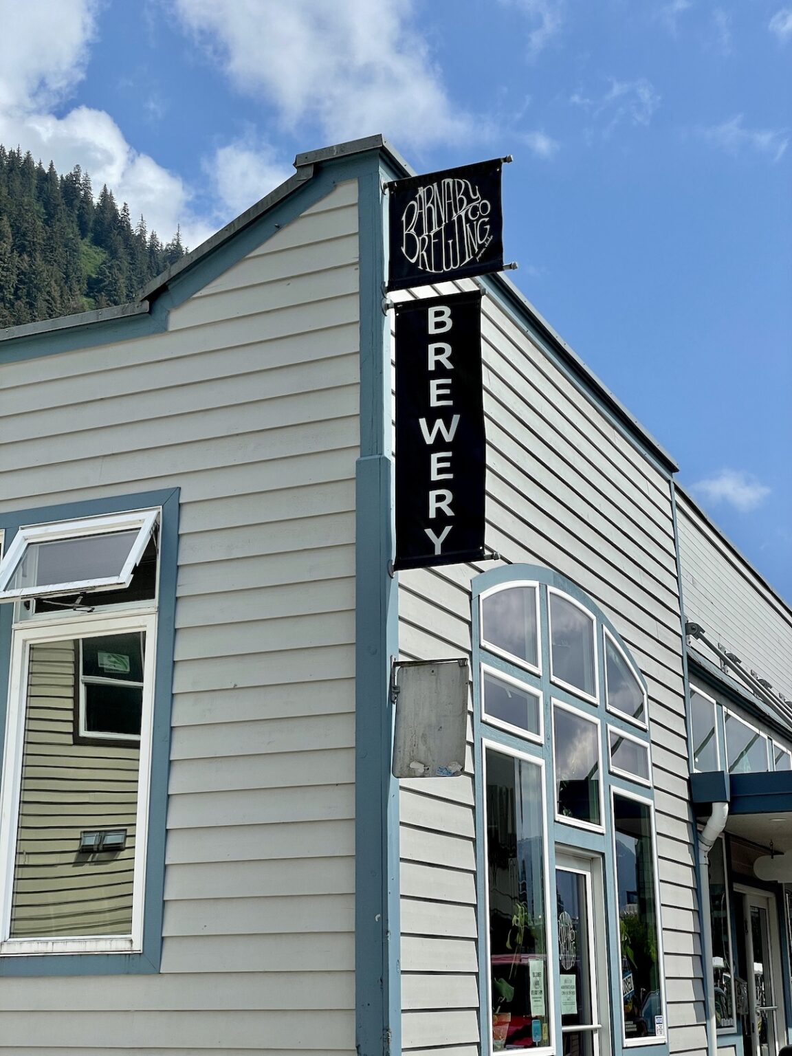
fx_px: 1586
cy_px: 528
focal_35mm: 52
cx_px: 396
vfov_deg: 36.8
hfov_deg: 28.0
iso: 25
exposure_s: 1/2994
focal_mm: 6
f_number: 2
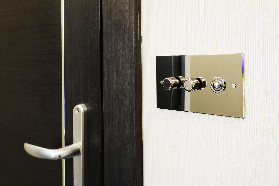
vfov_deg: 36.8
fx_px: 279
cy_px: 93
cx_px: 140
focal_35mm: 36
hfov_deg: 53.2
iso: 200
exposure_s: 1/2.5
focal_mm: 24
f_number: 8
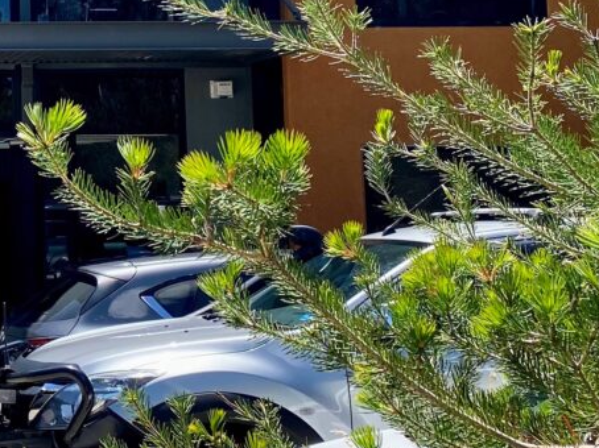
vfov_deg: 16.5
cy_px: 14
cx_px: -157
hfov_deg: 20.5
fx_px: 1522
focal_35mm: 88
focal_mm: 4.25
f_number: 1.8
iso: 32
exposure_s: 1/2222
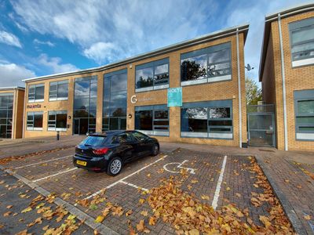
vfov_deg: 89.9
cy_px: 118
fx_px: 118
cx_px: 157
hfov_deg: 106.2
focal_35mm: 13
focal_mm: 1.74
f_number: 2.2
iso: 50
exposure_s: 1/885
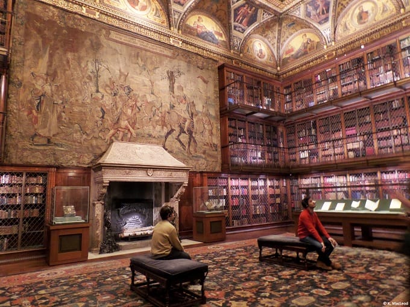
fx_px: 272
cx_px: 205
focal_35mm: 23
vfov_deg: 58.9
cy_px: 154
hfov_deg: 73.9
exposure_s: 1/4
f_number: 2.8
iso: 400
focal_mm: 4.1
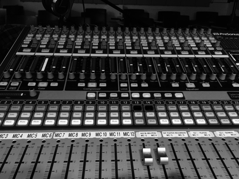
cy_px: 90
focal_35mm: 29
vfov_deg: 48.2
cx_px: 120
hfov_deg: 61.7
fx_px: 200
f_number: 2.2
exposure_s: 1/8
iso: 125
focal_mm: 4.15
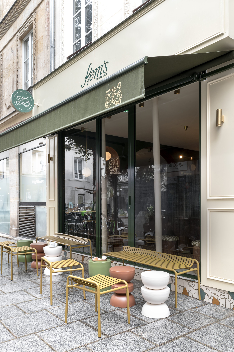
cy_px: 176
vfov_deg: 60.3
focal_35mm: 31
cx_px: 117
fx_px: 303
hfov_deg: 42.3
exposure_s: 1/1.25
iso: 100
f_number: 14
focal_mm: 31
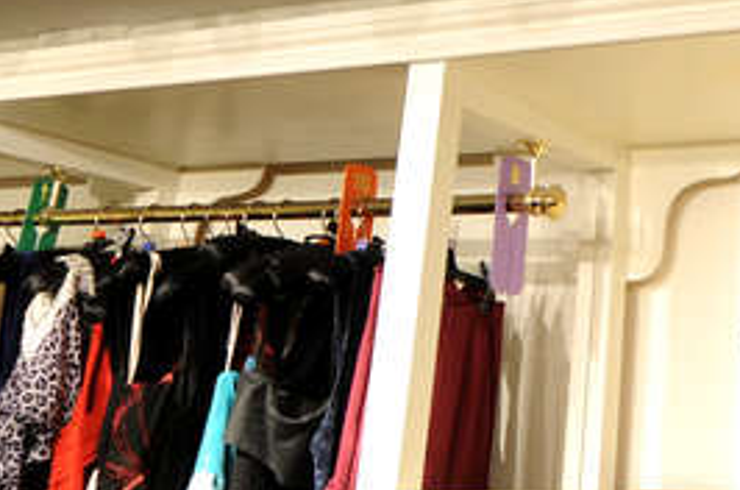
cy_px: -139
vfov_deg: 19.3
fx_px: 1332
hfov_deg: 30.0
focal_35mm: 65
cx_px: 629
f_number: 4.2
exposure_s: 1/2
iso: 100
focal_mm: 11.5
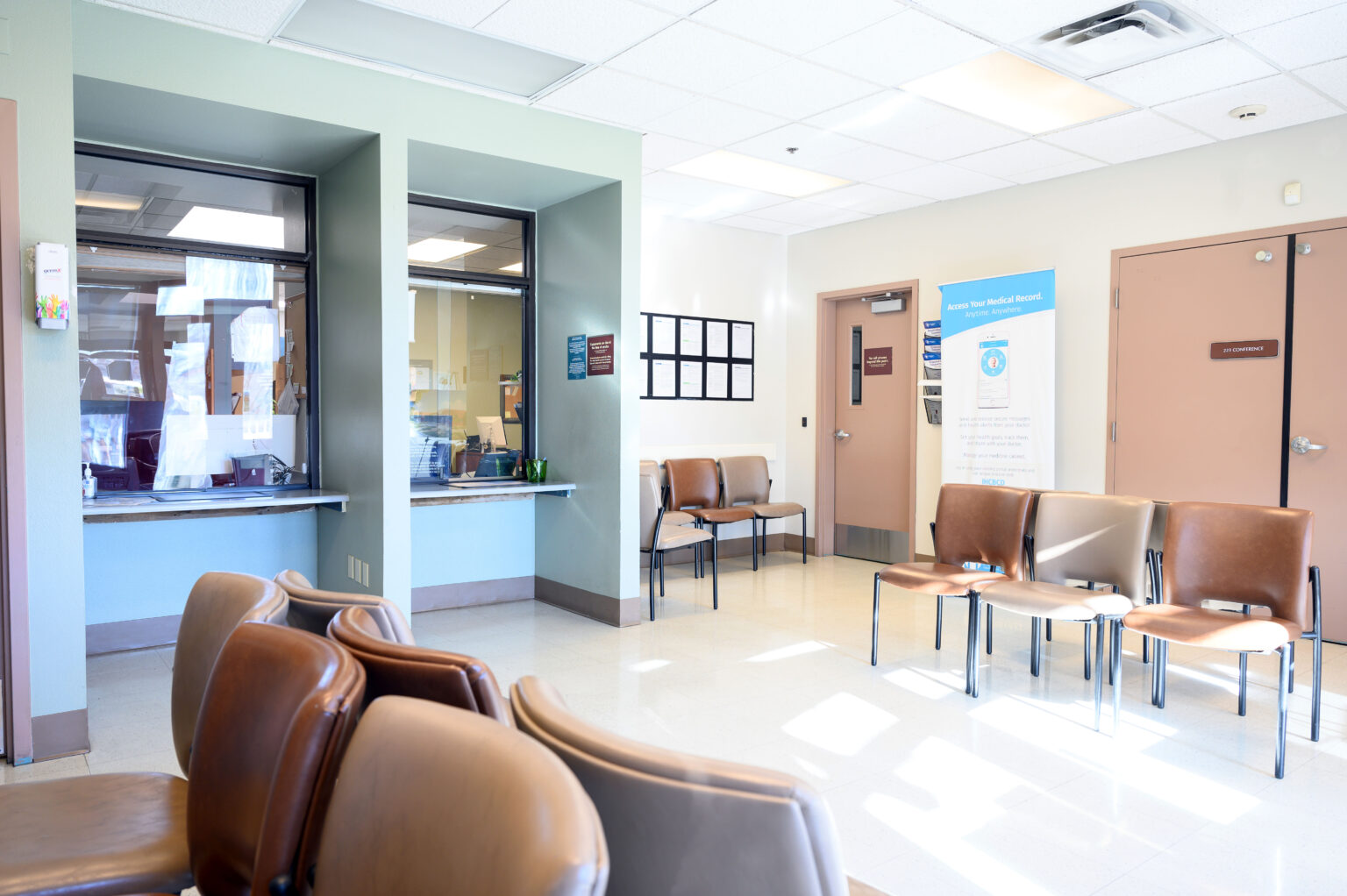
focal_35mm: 24
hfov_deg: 73.8
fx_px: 897
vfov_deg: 53.1
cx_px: 674
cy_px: 448
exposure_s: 1/13
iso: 200
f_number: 4.5
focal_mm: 24
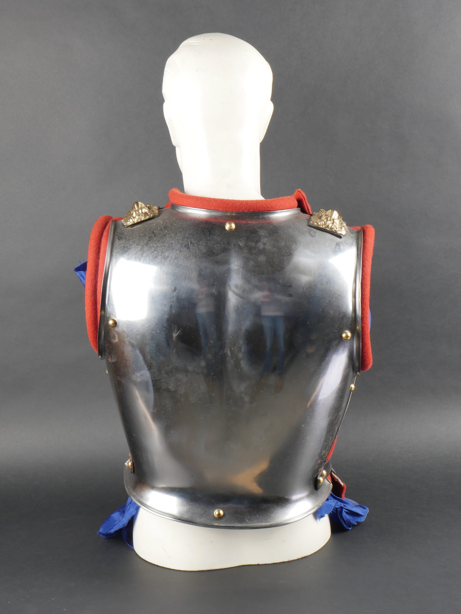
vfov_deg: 38.2
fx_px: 888
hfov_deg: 29.1
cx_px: 230
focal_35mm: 50
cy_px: 307
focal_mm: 25
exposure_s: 1/100
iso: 200
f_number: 16
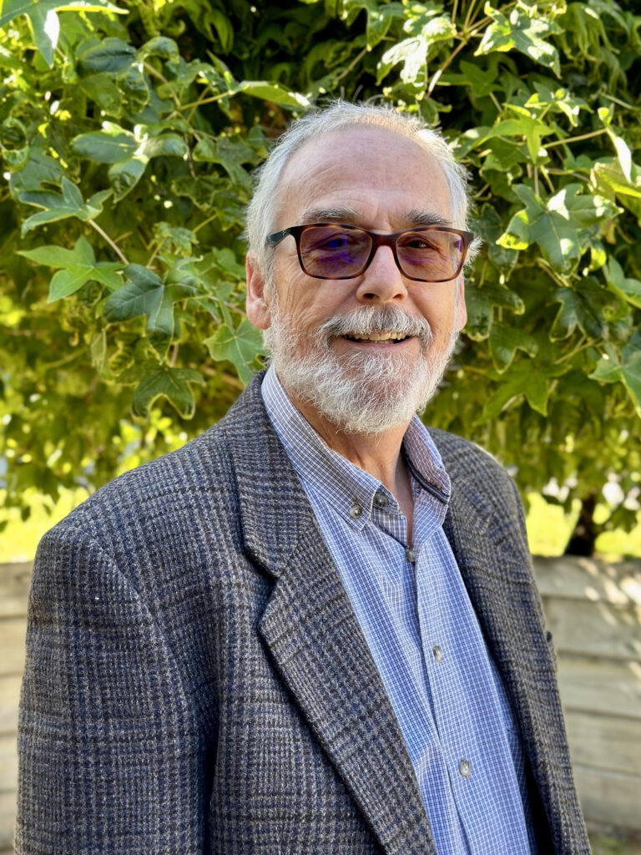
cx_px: 320
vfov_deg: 39.7
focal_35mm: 48
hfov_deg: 30.3
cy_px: 428
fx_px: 1185
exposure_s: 1/256
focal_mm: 6.86
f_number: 1.78
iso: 80
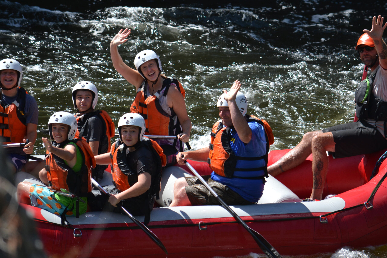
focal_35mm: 420
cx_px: 194
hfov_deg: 4.9
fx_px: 4515
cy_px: 129
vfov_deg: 3.3
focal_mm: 280
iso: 400
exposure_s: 1/1000
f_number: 5.6
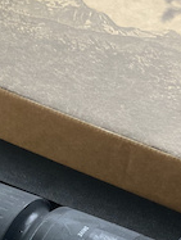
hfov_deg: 12.8
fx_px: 771
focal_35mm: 111
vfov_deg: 17.7
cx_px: -72
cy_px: 141
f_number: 1.8
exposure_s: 1/114
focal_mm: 4.25
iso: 125
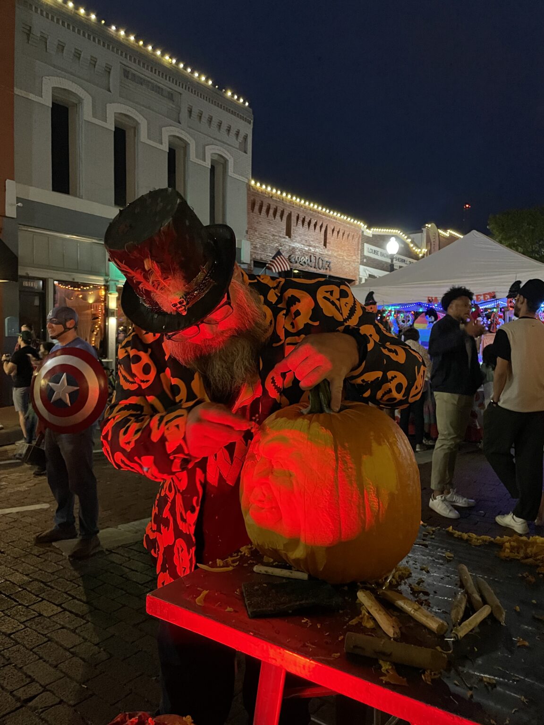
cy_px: 362
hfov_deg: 53.1
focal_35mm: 26
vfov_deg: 67.3
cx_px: 272
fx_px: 545
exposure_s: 1/30
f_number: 1.6
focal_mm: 4.2
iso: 800
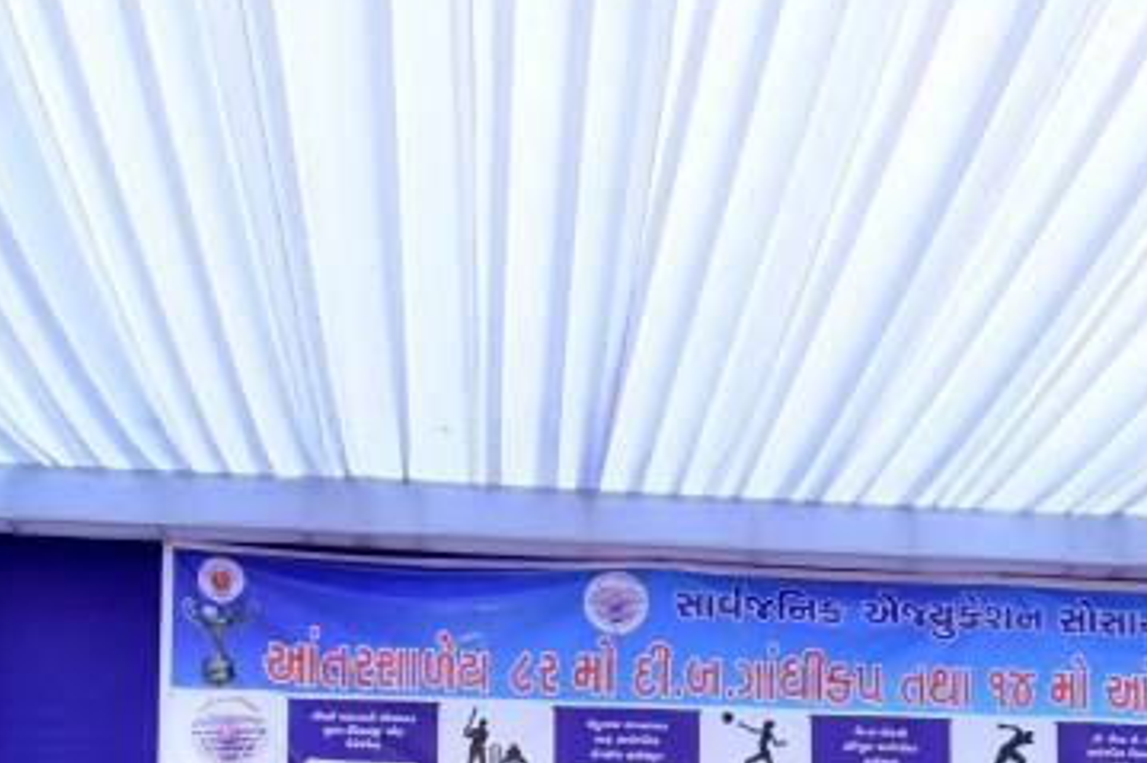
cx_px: 1137
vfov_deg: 16.7
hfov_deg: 25.1
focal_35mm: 77
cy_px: 998
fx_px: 2452
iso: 1250
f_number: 6.3
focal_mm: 18
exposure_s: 1/160
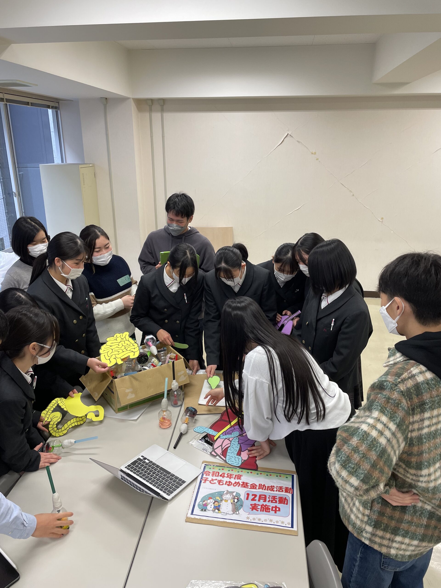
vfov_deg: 67.3
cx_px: 220
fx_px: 442
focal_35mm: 26
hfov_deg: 53.1
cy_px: 294
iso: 80
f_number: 1.6
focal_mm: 4.2
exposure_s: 1/100
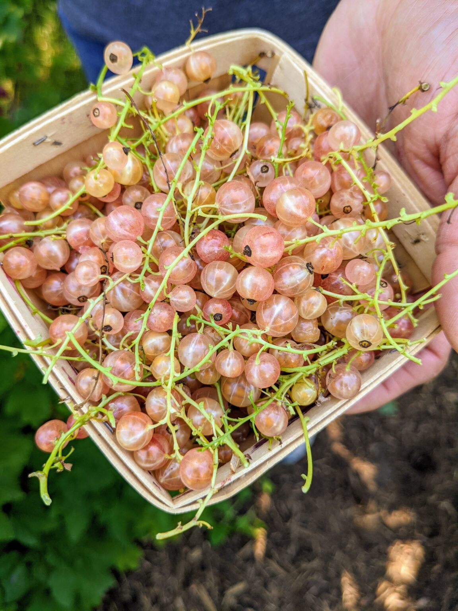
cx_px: 229
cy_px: 306
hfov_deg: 51.4
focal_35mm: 27
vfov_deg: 65.3
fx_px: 476
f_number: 1.73
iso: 49
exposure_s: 1/201
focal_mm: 4.38
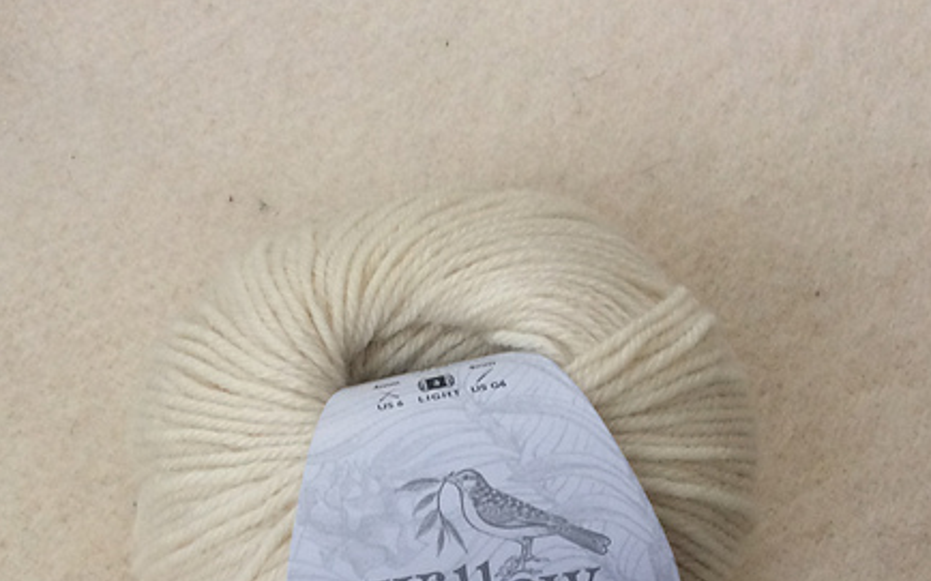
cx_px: 418
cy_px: 504
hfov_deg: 40.3
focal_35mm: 50
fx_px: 1268
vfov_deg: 25.2
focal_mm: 3.3
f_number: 2.4
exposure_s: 1/25
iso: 80
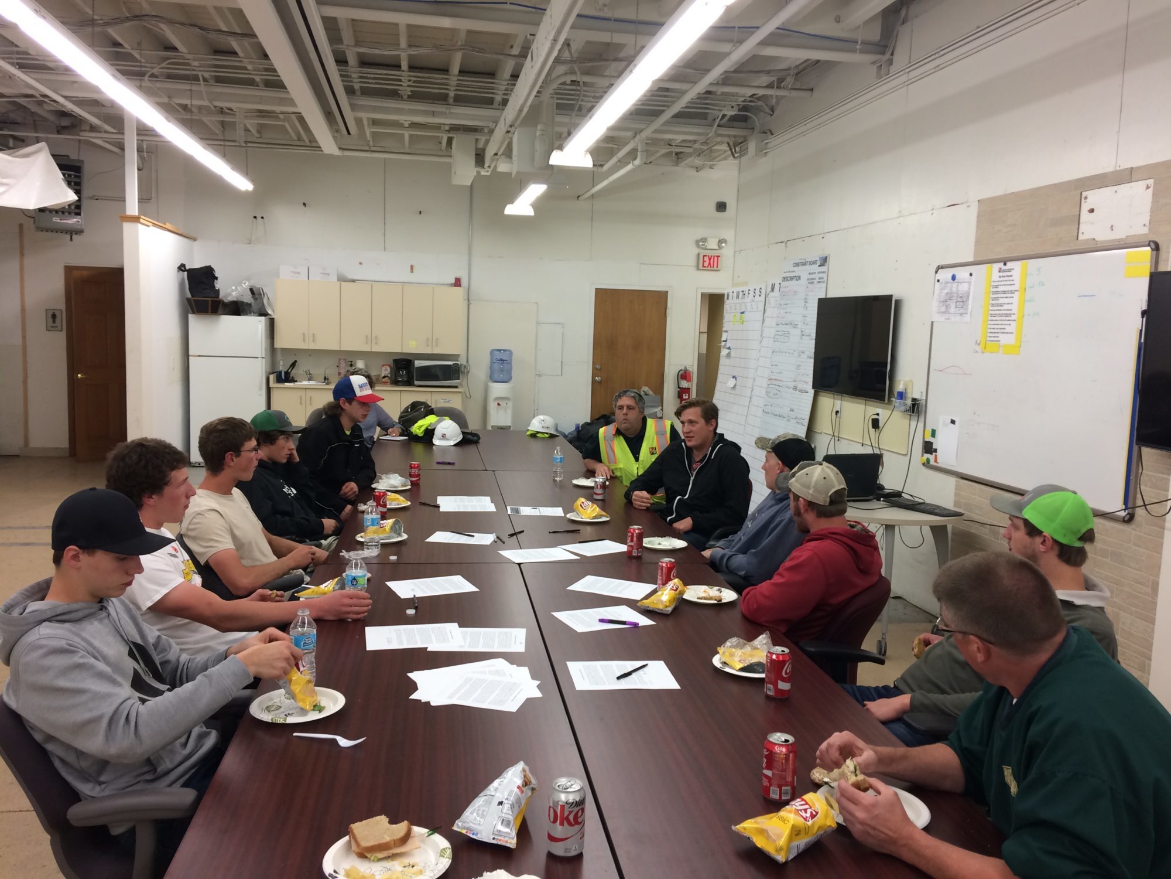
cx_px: 586
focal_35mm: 29
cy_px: 440
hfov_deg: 61.7
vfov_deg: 48.2
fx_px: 981
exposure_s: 1/30
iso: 40
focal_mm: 4.15
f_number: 2.2
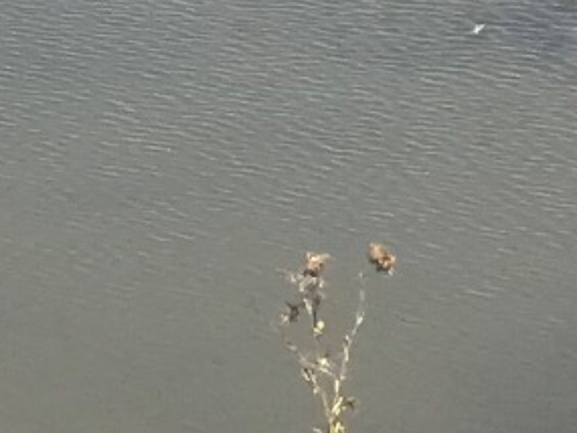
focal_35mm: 403
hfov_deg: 4.9
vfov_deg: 3.6
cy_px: -977
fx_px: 6720
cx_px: -468
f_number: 2.8
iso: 20
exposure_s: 1/1212
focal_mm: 6.6
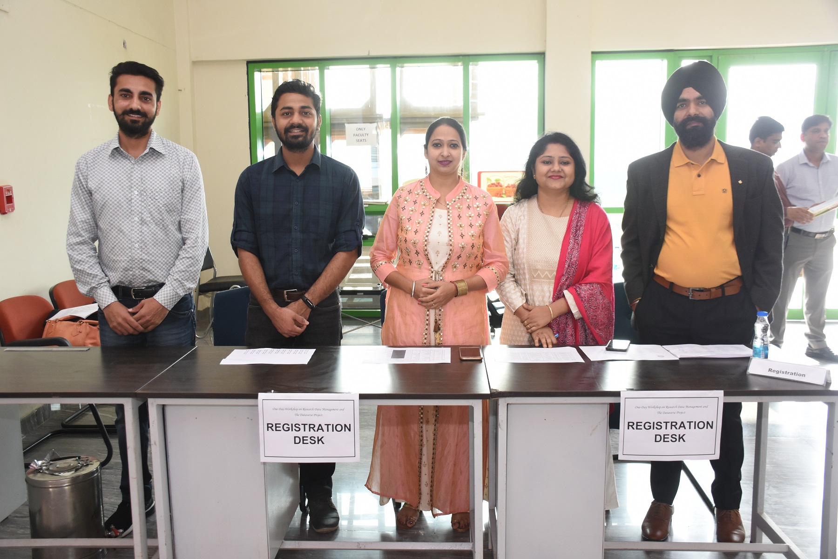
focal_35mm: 34
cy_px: 280
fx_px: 803
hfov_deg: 55.1
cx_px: 419
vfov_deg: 38.4
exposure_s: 1/160
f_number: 3.8
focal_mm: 23
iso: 800
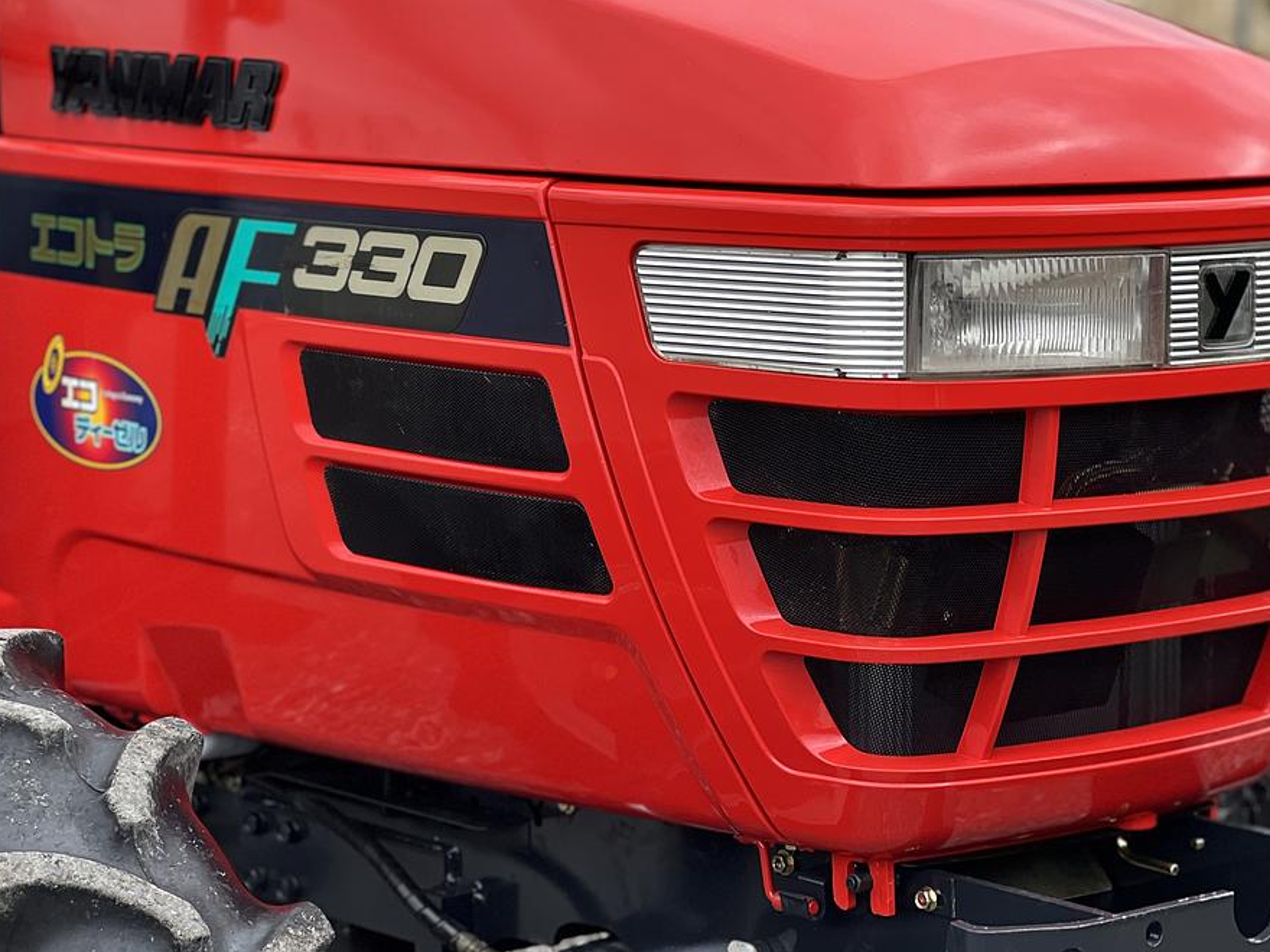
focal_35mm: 105
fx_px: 3852
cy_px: 322
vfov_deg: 14.1
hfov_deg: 18.7
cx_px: 641
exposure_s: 1/128
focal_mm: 9
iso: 20
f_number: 2.8
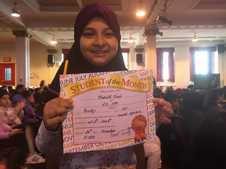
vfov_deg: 48.2
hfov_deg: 61.7
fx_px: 189
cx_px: 113
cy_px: 84
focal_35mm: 29
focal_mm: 4.15
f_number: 2.2
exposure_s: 1/24
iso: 200
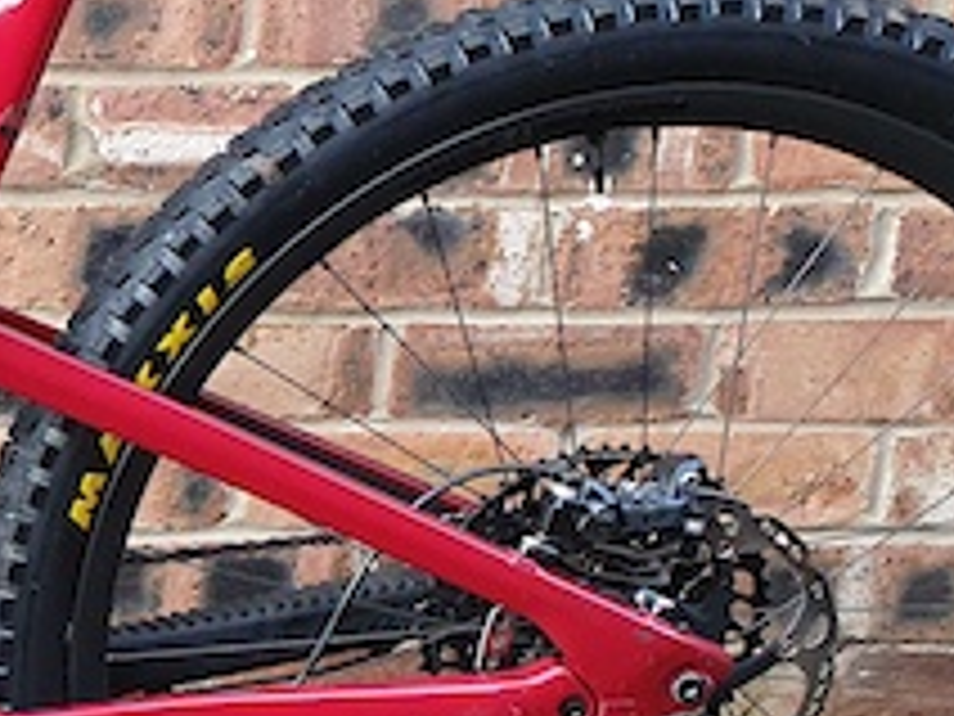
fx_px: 2701
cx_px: -522
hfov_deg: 17.7
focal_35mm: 98
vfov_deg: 15.1
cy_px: 477
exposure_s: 1/100
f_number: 2.4
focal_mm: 4.32
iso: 160
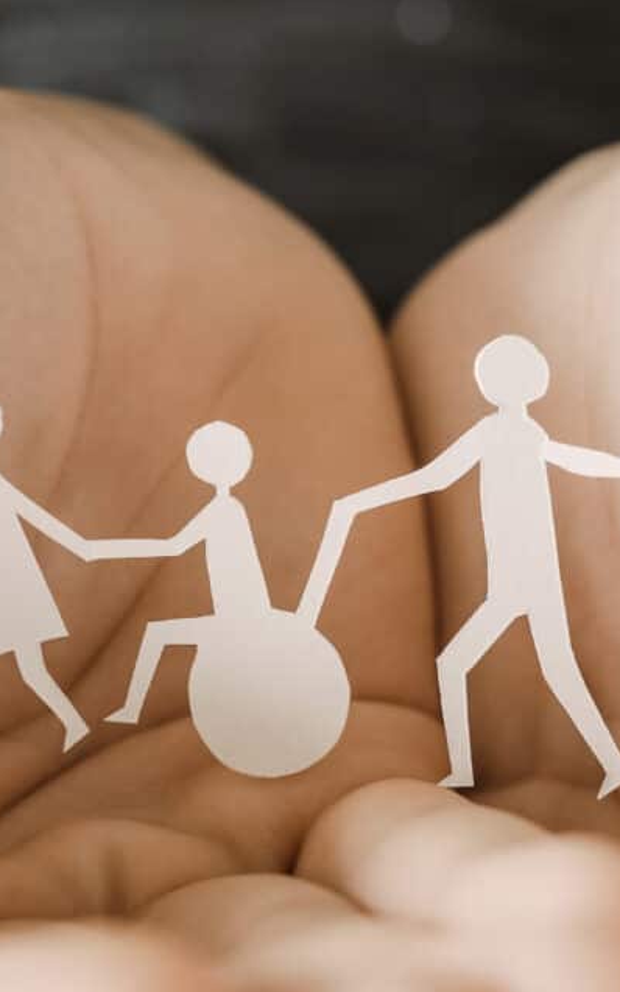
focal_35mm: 86
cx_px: 335
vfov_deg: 23.9
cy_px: 718
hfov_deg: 15.2
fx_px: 2326
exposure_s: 1/125
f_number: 4
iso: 400
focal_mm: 35
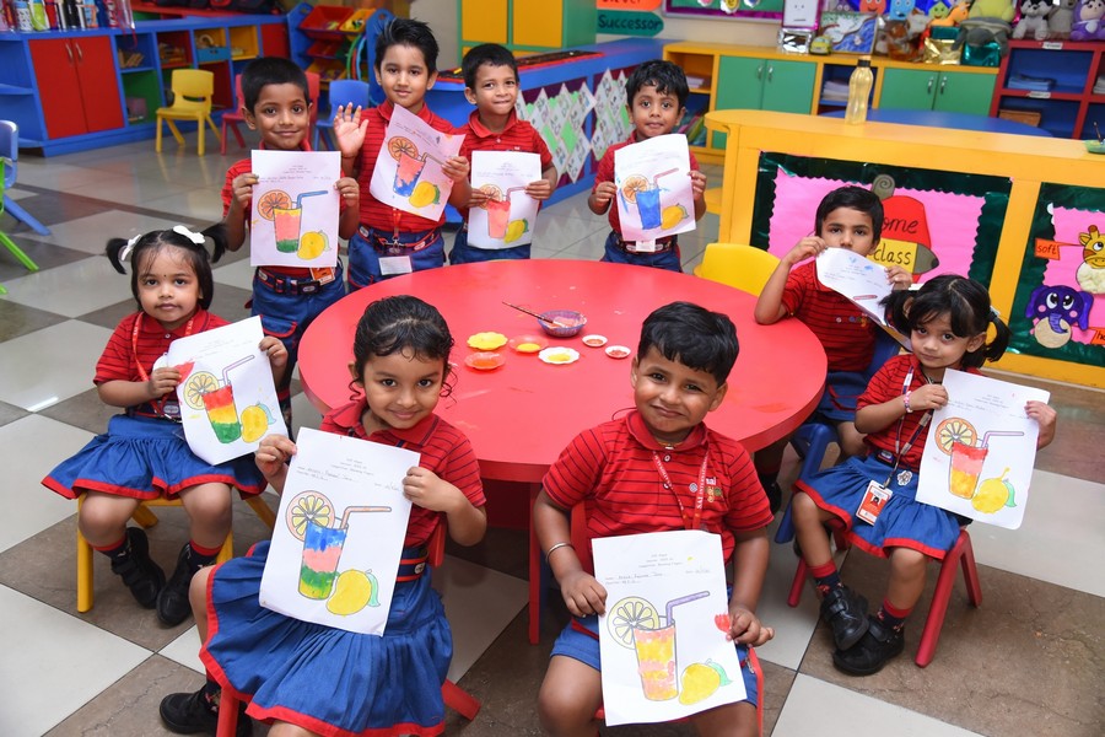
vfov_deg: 42.3
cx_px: 552
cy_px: 368
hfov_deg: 60.3
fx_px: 951
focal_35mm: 31
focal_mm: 31
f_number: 4.5
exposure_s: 1/200
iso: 2000
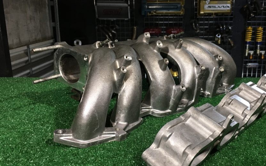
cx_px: 164
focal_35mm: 38
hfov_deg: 51.1
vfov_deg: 33.6
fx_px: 276
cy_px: 86
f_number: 2.2
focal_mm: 4.15
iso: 80
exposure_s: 1/30
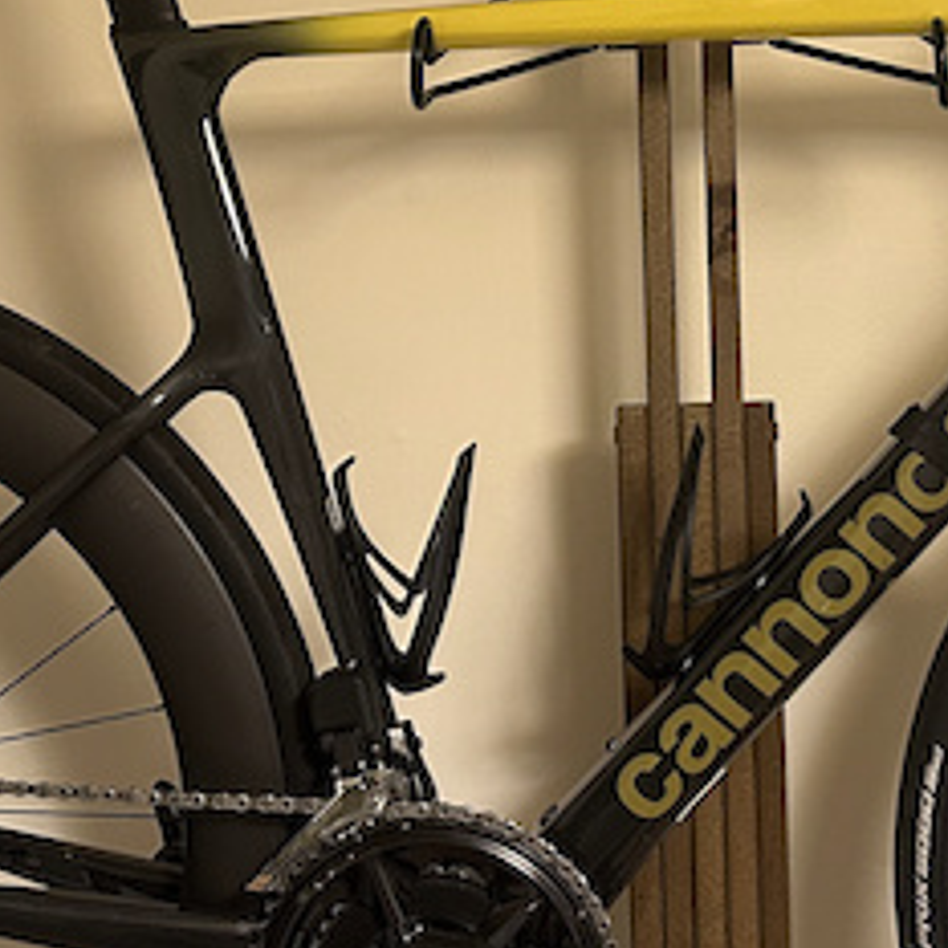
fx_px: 2448
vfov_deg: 21.8
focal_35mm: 79
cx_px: 570
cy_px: 325
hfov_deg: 21.9
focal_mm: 5.7
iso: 200
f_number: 1.5
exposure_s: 1/60
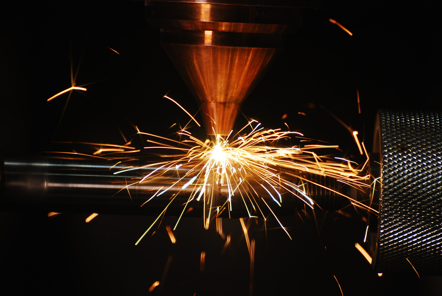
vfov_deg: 3.1
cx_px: 221
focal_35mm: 450
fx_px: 5532
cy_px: 148
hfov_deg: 4.6
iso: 180
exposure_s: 1/60
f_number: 5.6
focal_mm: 300
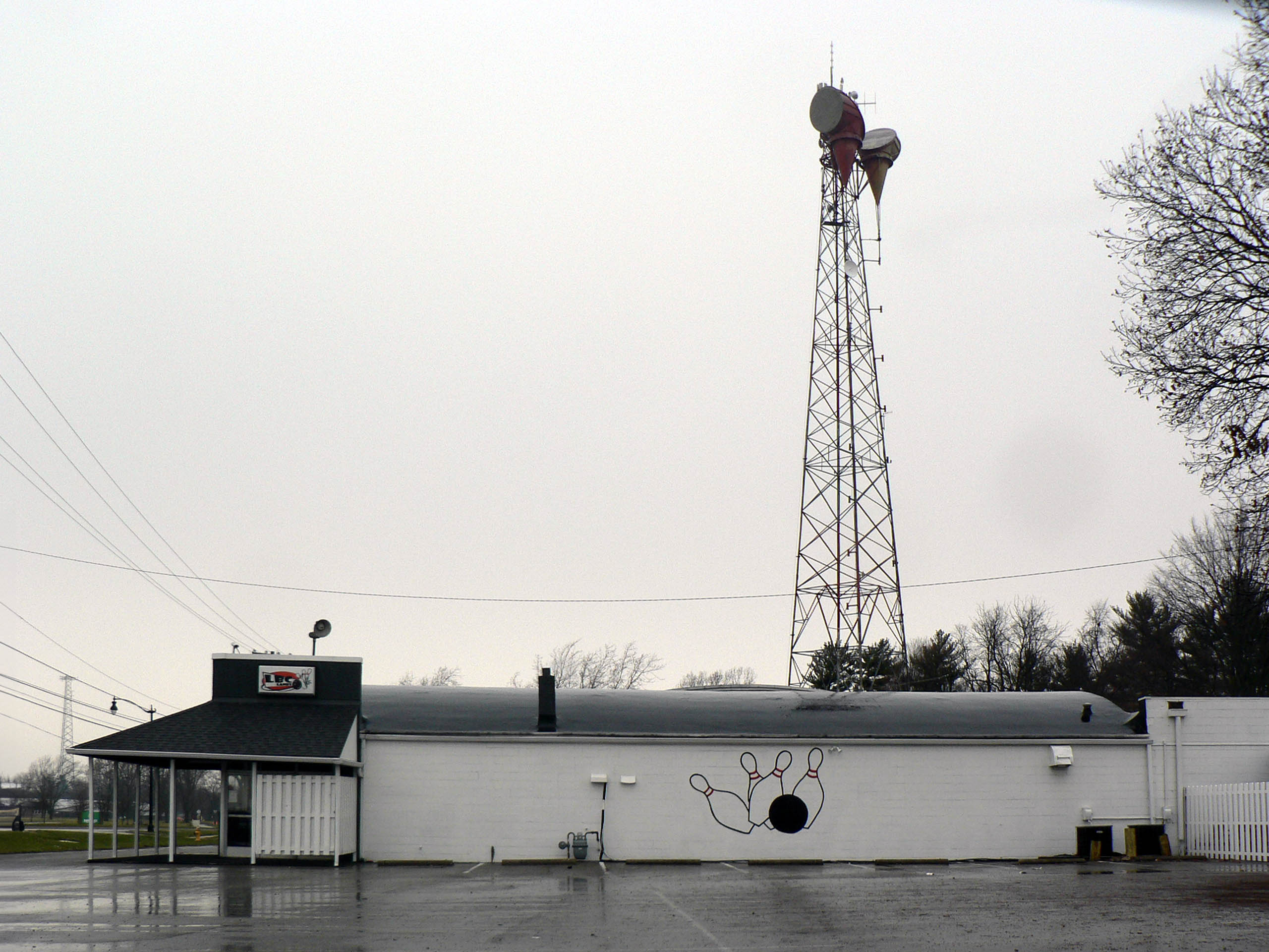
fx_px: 1320
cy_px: 476
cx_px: 634
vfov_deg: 39.7
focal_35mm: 36
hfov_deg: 51.4
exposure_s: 1/100
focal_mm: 6
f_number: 3.6
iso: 80
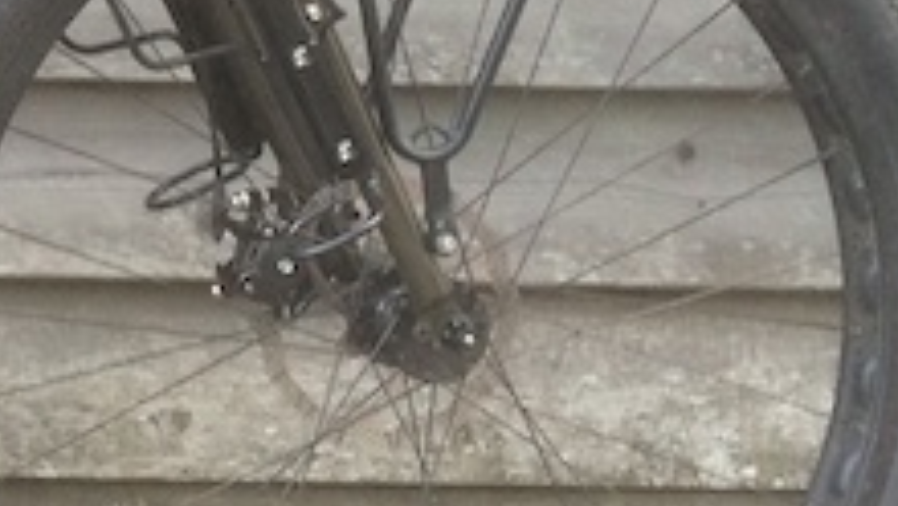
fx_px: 2740
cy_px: -114
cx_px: -486
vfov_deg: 10.4
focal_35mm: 115
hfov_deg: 16.7
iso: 64
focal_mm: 4.15
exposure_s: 1/120
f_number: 2.2
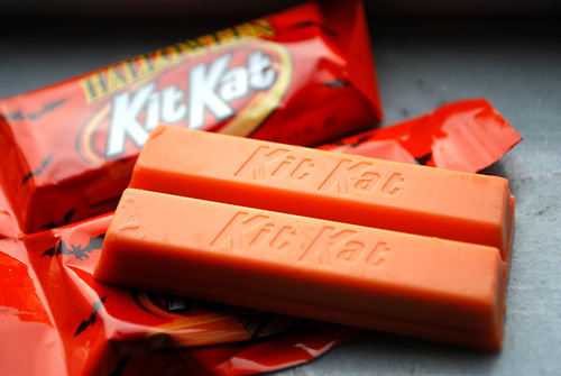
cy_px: 188
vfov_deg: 19.0
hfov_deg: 28.0
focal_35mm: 72
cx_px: 280
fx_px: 1124
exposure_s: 1/30
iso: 400
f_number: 5.6
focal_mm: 48
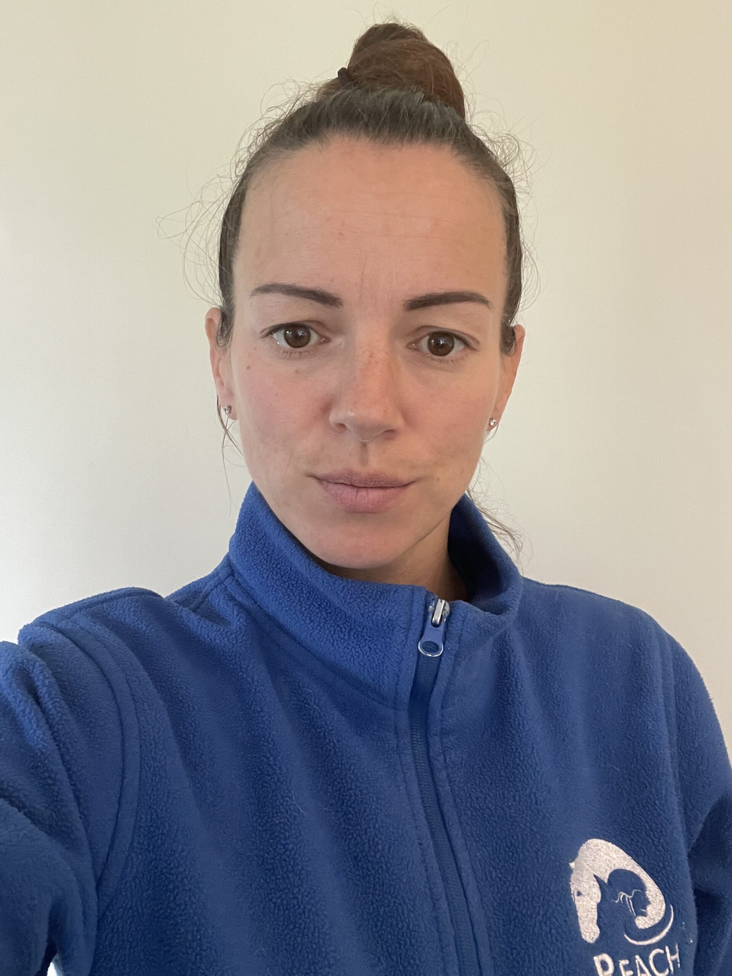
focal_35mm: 30
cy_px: 488
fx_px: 846
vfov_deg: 60.0
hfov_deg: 46.8
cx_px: 366
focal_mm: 2.71
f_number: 2.2
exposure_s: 1/33
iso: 320
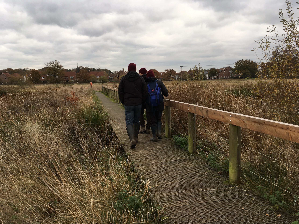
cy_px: 112
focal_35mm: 29
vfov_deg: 48.2
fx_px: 250
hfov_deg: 61.7
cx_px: 150
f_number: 2.2
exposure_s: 1/215
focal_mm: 4.15
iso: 25
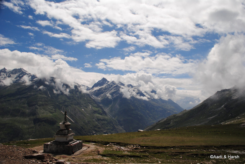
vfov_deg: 48.0
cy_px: 82
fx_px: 184
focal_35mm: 27
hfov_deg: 67.3
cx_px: 122
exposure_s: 1/400
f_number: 9
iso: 200
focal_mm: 18
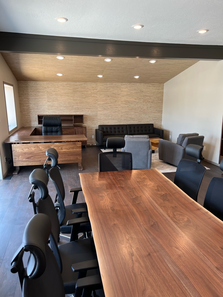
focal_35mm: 26
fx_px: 223
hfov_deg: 53.0
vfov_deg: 67.3
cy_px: 148
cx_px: 112
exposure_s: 1/120
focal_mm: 5.7
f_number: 1.5
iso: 80
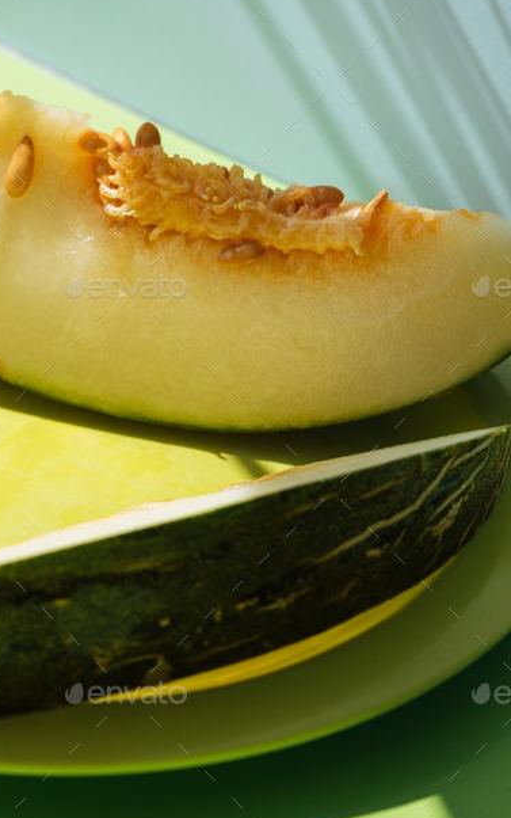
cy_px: 277
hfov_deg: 8.4
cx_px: 325
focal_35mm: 157
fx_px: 3497
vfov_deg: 13.3
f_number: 9
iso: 200
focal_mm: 105
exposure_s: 1/500
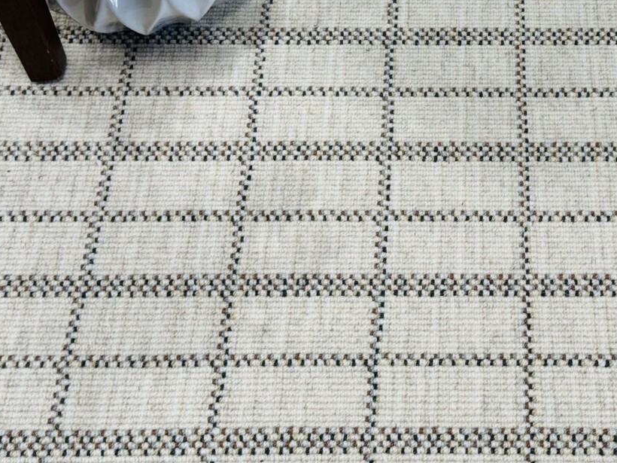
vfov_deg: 18.3
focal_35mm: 80
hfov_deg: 24.1
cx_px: 486
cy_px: 90
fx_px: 1426
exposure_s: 1/121
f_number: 1.78
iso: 80
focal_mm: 6.76
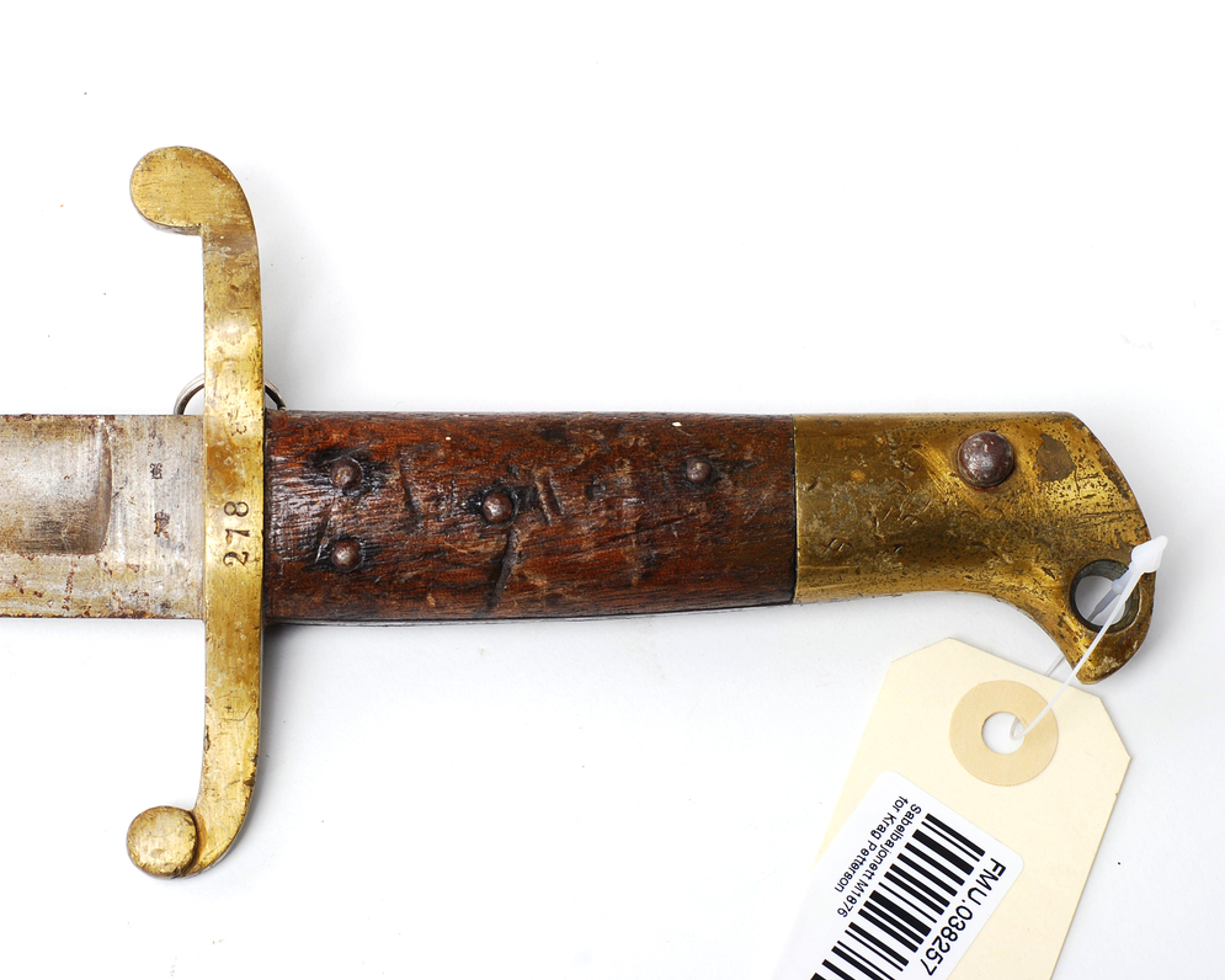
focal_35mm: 119
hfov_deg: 16.2
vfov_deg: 13.0
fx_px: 4314
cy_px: 493
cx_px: 521
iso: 100
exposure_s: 1/60
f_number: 11
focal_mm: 70
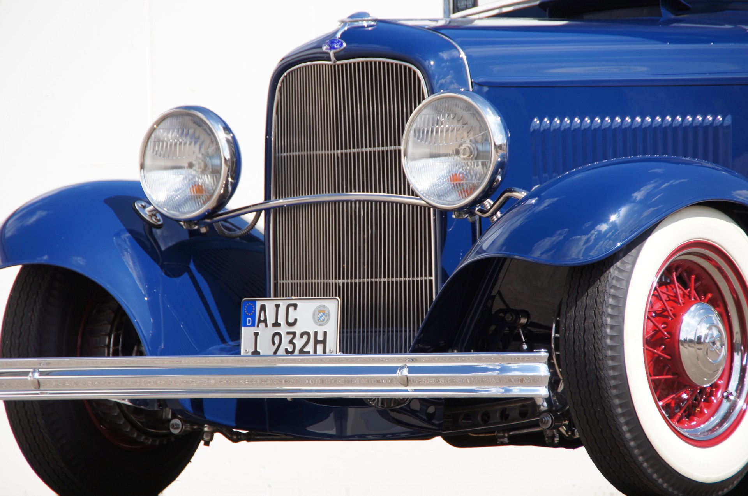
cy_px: 248
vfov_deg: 6.1
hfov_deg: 9.2
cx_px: 374
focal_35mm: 225
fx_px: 4668
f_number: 6.3
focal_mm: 150
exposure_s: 1/250
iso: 100
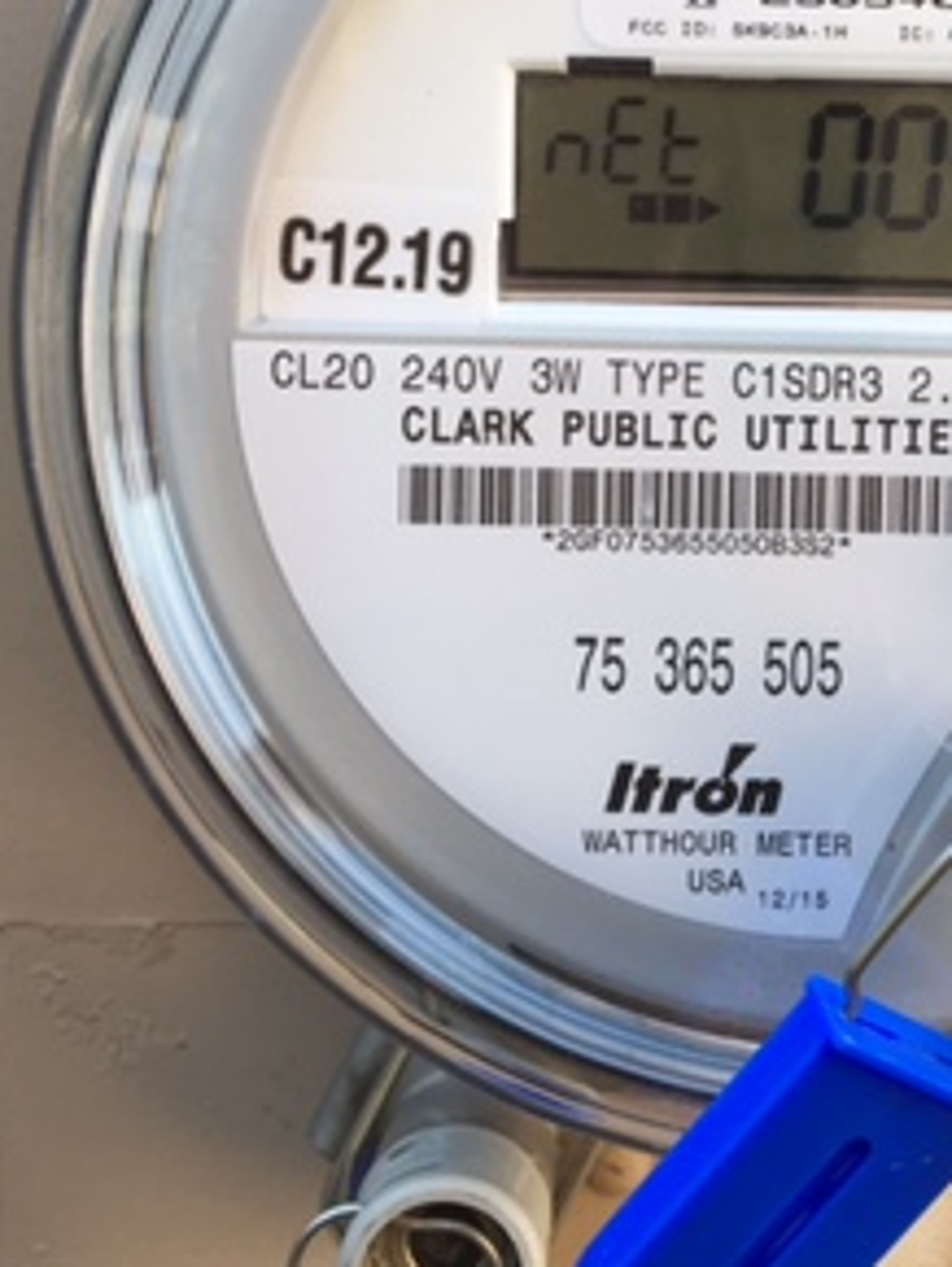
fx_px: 2343
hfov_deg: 22.4
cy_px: 332
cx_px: 856
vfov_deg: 29.8
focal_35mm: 64
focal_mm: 4.15
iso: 25
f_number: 2.2
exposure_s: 1/120
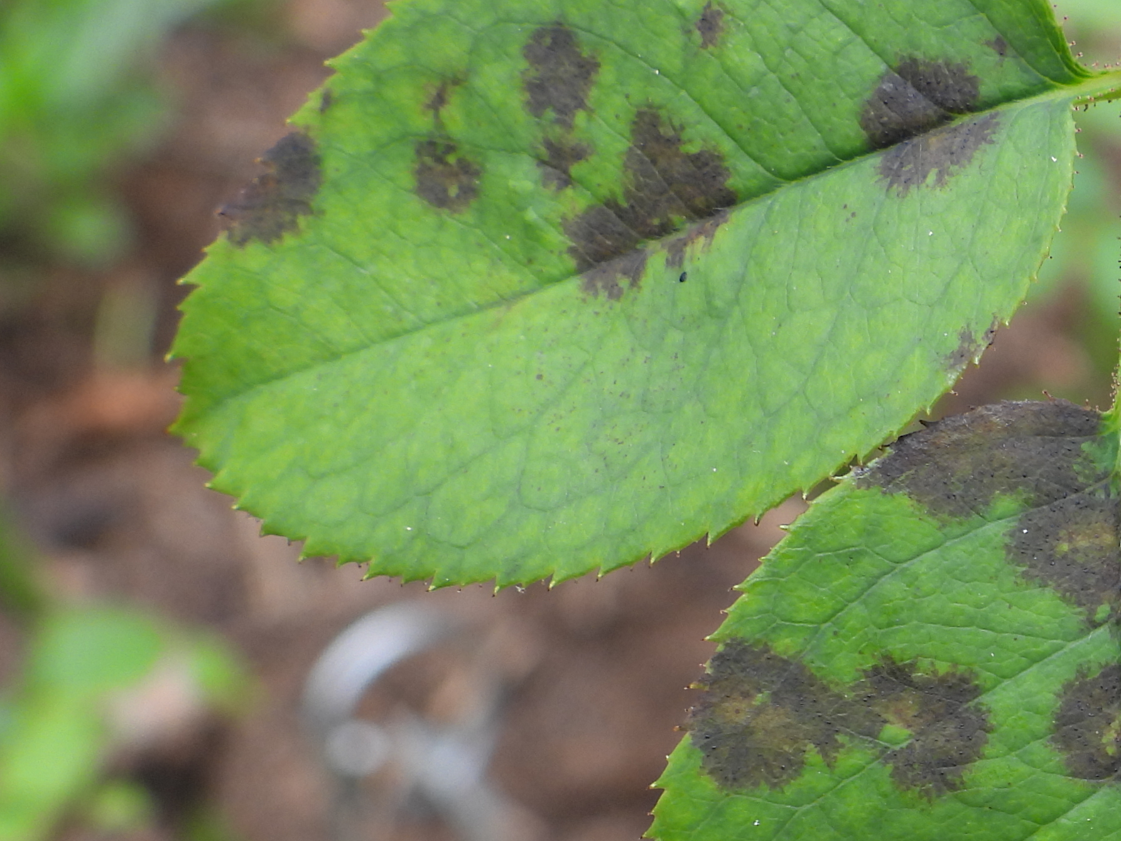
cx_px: 1421
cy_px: 810
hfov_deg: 16.8
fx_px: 3595
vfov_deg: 13.2
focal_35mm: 111
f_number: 3.2
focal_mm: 7.7
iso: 100
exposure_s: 1/320
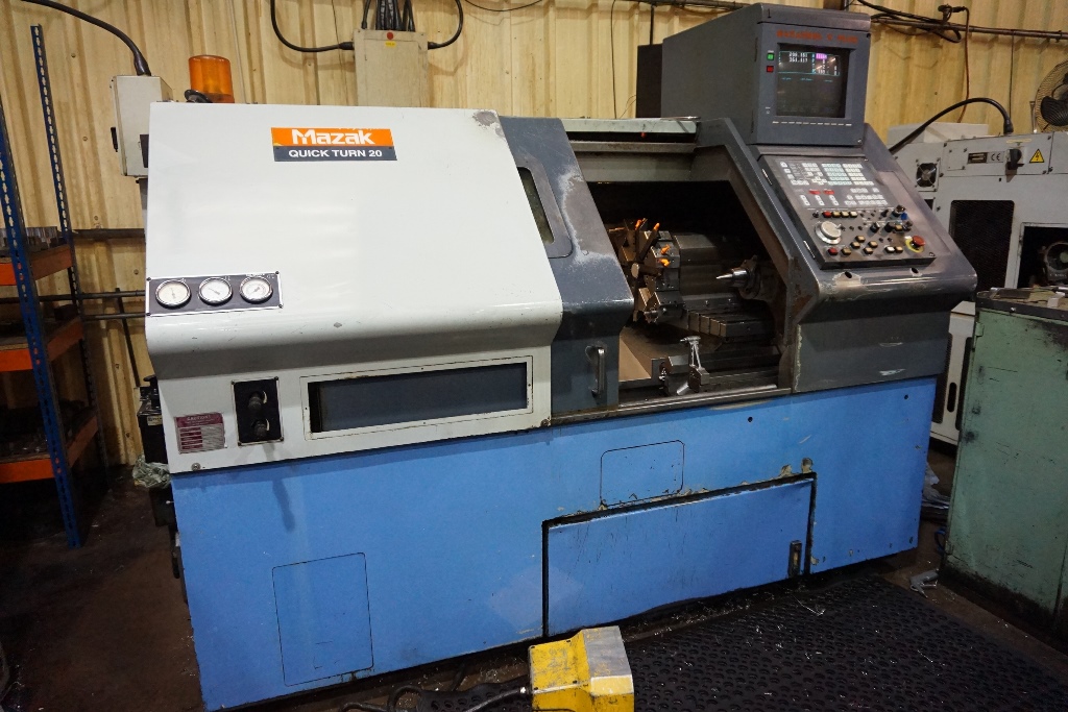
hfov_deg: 73.7
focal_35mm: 24
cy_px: 356
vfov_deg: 53.1
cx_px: 534
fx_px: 712
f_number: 3.5
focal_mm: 16
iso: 3200
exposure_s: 1/125
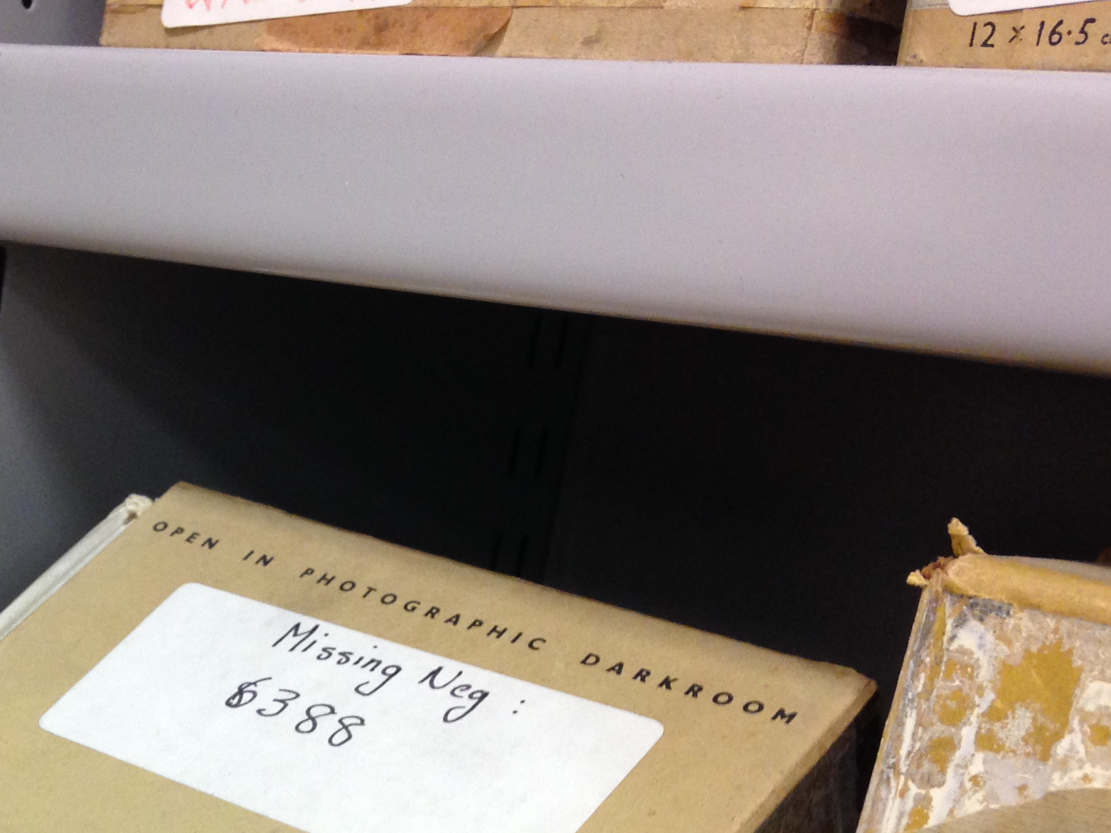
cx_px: 71
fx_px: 2118
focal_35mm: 66
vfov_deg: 21.5
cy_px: 813
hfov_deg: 28.1
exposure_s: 1/20
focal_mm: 4.12
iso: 125
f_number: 2.4
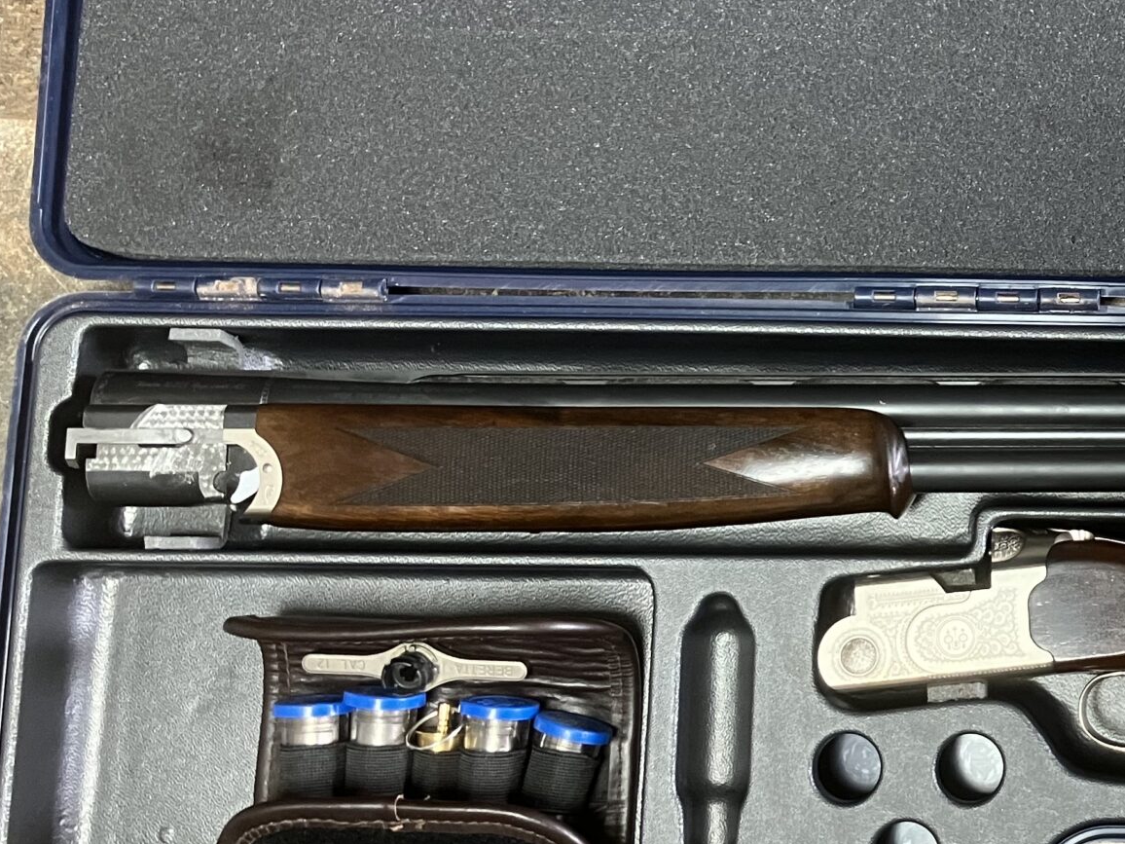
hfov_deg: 28.5
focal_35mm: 62
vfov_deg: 23.6
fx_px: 2015
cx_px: 1224
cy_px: 334
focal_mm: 3.99
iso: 250
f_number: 1.8
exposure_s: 1/50
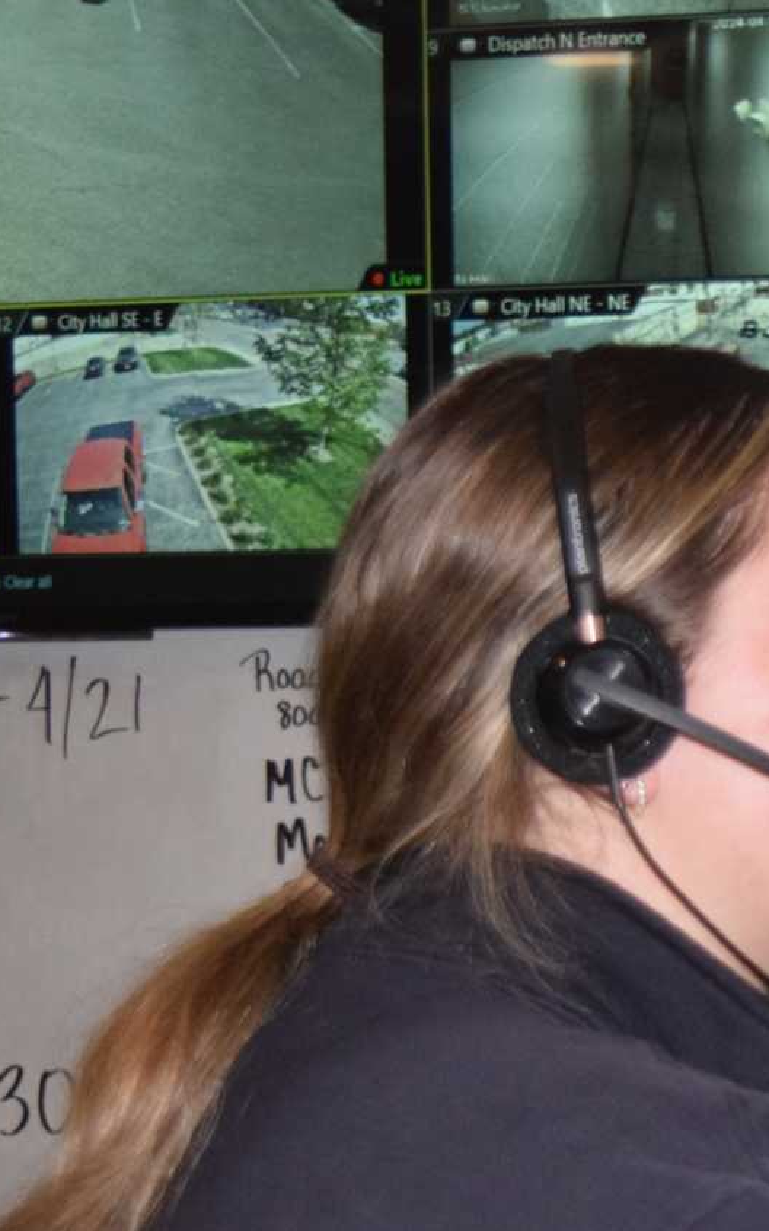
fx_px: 4226
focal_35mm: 126
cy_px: 913
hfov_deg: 9.9
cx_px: 1334
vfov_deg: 16.5
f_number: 4.5
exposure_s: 1/60
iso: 2200
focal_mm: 34
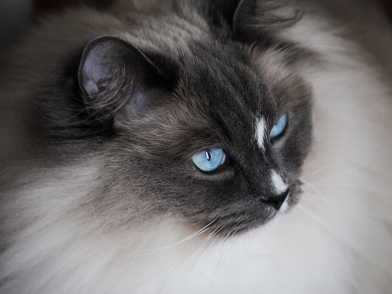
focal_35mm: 244
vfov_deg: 6.1
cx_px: 204
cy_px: 147
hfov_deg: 8.1
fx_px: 2763
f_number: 4.5
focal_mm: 150
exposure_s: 1/125
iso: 400
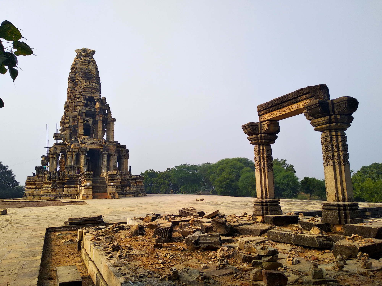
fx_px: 287
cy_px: 143
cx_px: 191
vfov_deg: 53.1
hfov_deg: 67.3
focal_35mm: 26
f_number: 2.2
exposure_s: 1/714
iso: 100
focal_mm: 3.81
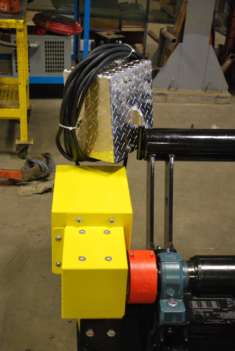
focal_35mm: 51
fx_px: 498
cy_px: 176
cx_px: 118
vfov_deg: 38.8
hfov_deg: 26.6
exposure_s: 1/30
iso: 800
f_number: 3.8
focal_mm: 34
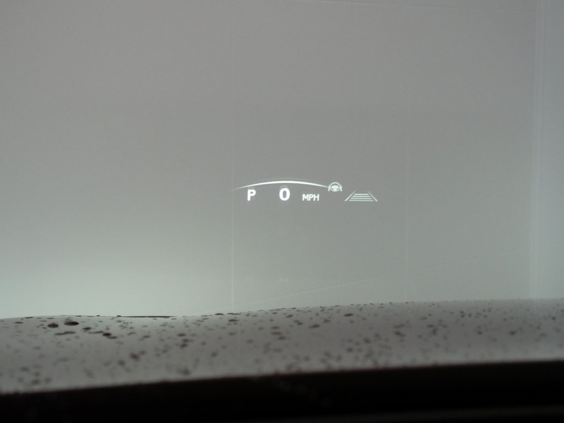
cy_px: 212
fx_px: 1369
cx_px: 282
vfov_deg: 17.6
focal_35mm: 84
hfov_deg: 23.3
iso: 3200
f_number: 6.3
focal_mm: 42
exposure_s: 1/100
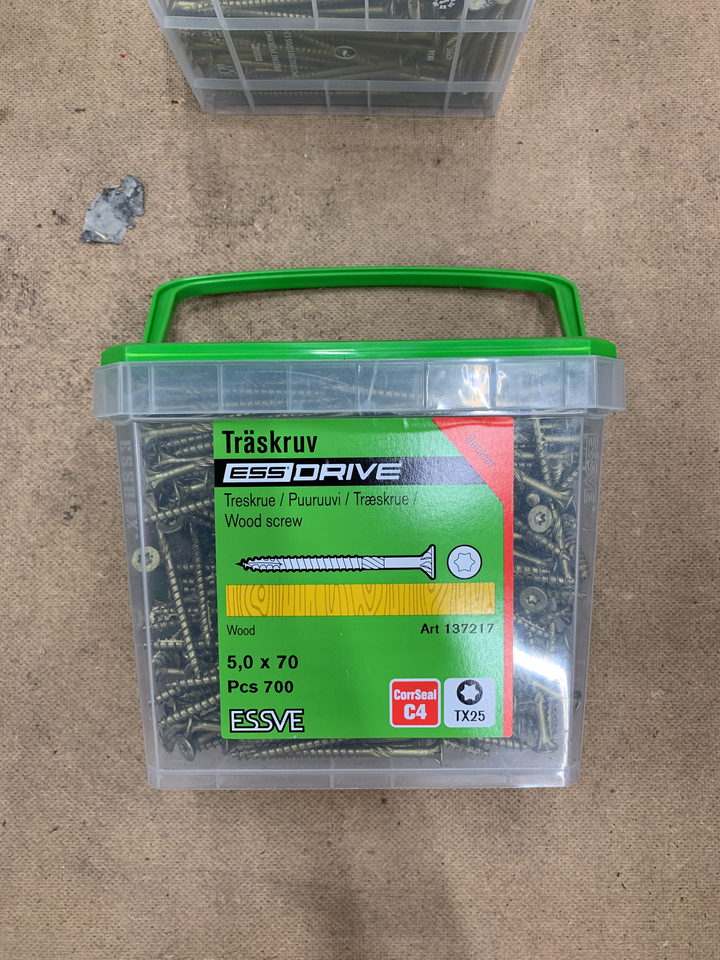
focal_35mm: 26
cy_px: 480
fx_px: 721
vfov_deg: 67.3
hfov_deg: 53.1
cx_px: 360
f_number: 1.8
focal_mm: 4.25
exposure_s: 1/86
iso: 100
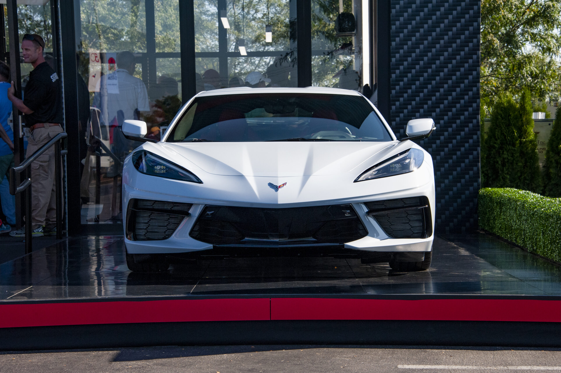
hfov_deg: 20.4
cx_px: 280
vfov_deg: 13.7
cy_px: 186
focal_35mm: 100
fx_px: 1557
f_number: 10
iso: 1600
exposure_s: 1/1250
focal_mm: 100
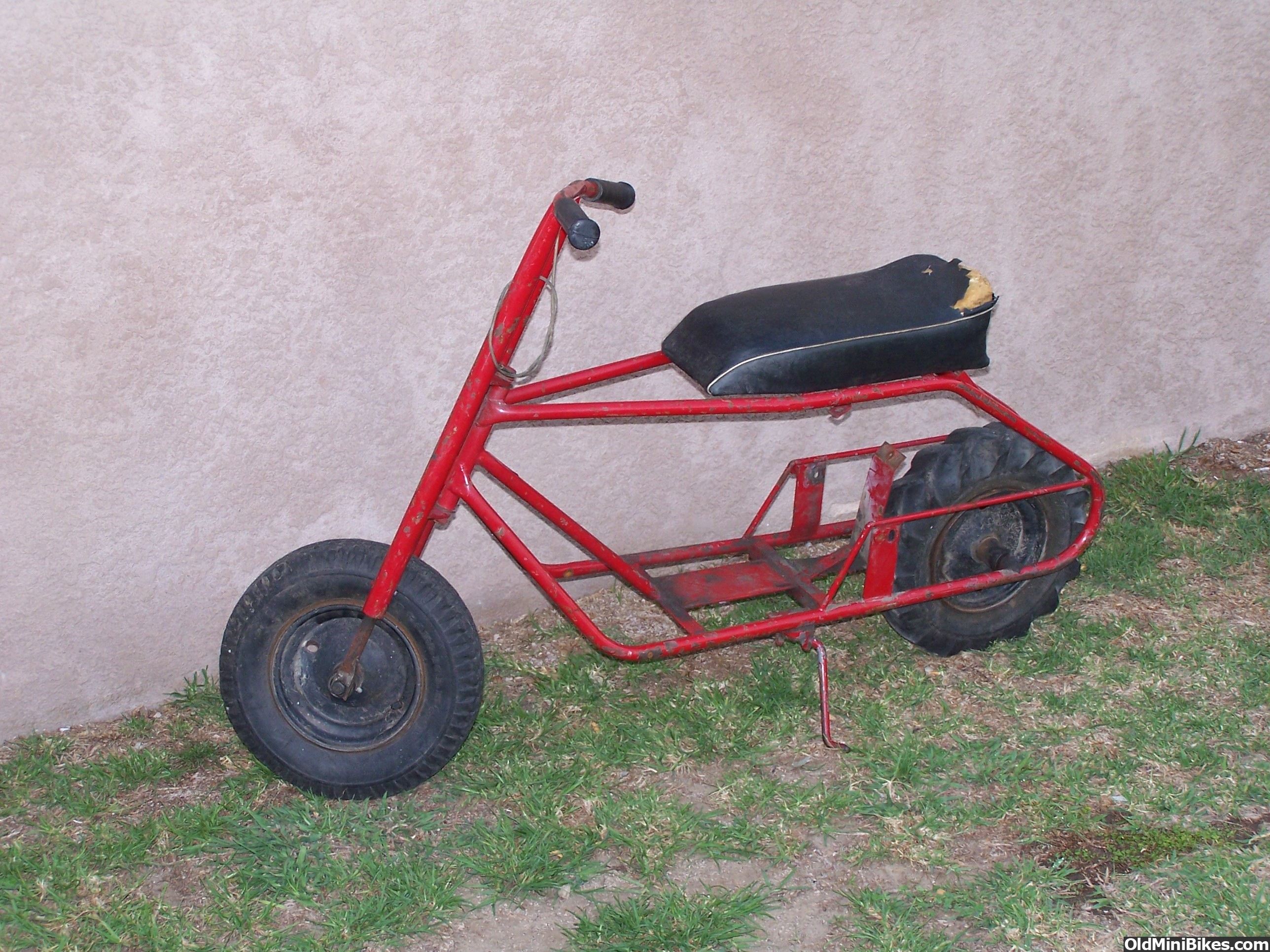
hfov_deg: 29.0
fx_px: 2458
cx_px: 635
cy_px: 476
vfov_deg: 21.9
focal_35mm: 67
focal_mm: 11.1
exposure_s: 1/80
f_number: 3.2
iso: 140
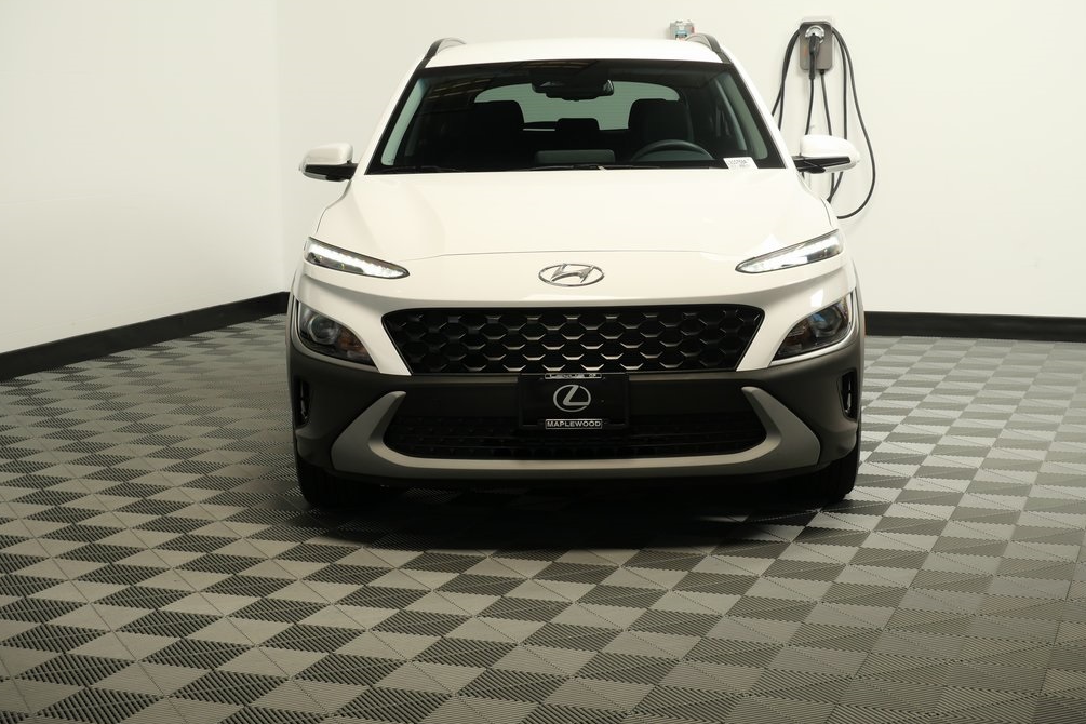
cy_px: 321
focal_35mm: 53
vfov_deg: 25.5
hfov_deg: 37.5
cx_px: 545
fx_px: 1599
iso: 250
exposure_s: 1/200
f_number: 6.3
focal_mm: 25
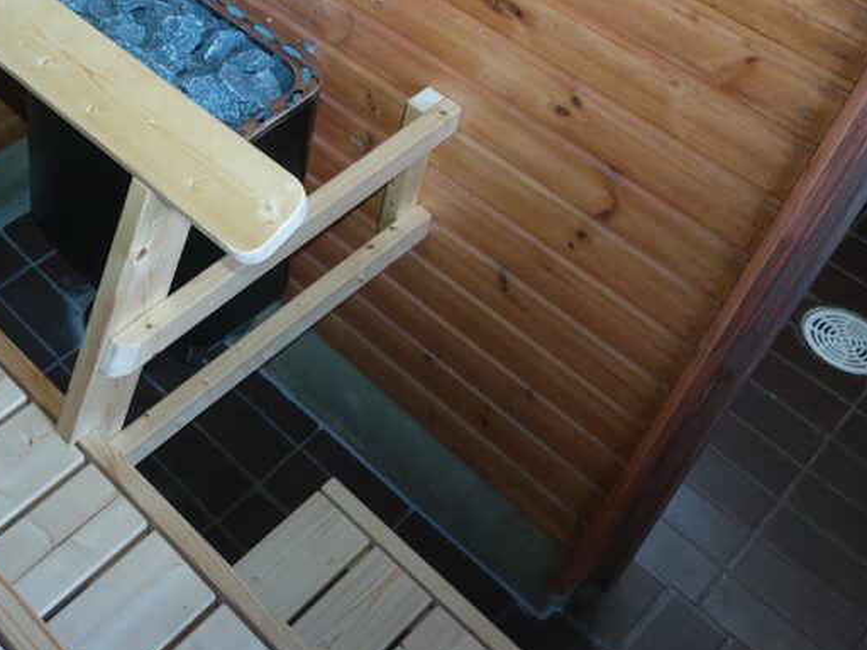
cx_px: 86
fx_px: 1202
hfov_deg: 37.1
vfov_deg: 29.3
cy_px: 91
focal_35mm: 48
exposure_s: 1/50
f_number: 1.8
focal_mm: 5.23
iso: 500
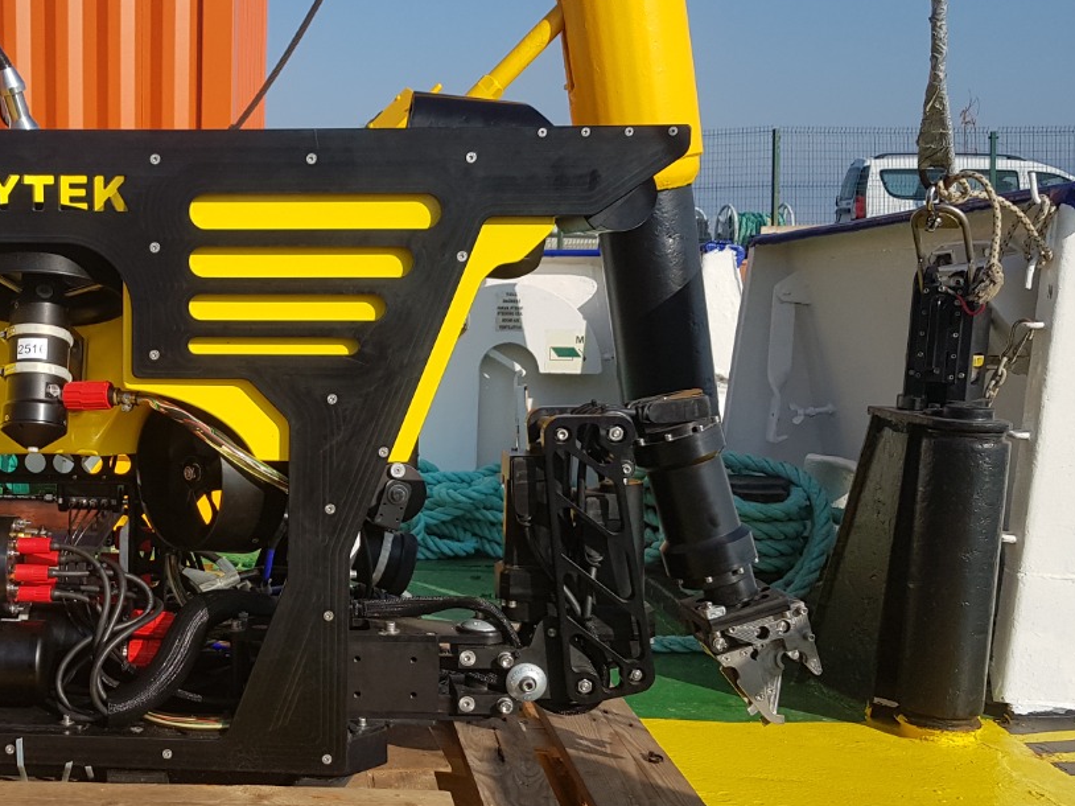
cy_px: 445
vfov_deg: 31.5
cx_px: 185
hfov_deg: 39.3
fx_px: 1428
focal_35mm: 46
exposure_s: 1/2536
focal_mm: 4.3
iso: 40
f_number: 1.7
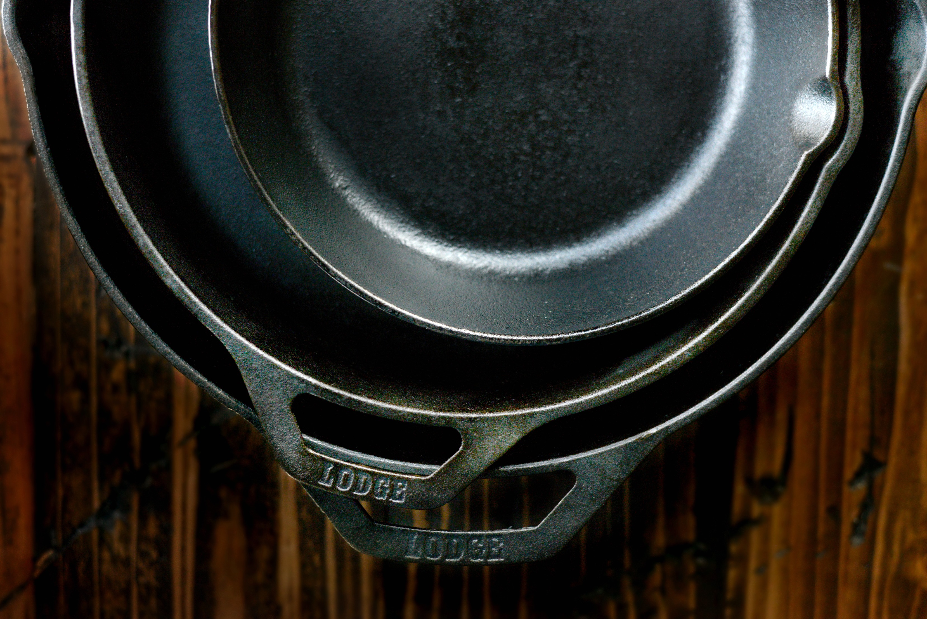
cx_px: 464
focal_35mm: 50
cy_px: 310
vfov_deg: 27.0
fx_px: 1288
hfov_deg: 39.6
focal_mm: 50
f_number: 3.2
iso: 3200
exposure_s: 1/500
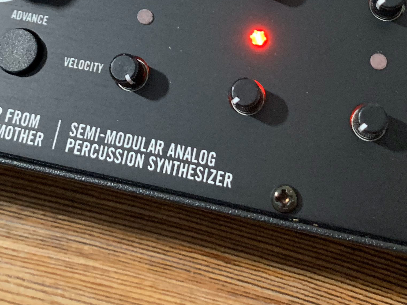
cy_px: -57
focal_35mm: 69
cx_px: 222
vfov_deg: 20.0
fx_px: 811
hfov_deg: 28.2
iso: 400
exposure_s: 1/39
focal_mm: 4.25
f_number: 1.8
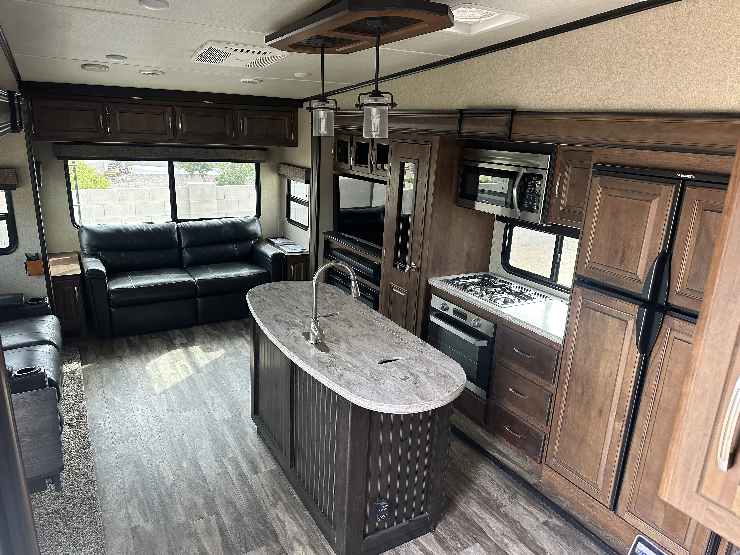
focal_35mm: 24
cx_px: 370
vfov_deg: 56.8
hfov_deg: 71.6
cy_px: 278
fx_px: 513
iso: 250
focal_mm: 6.86
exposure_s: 1/111
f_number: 1.78
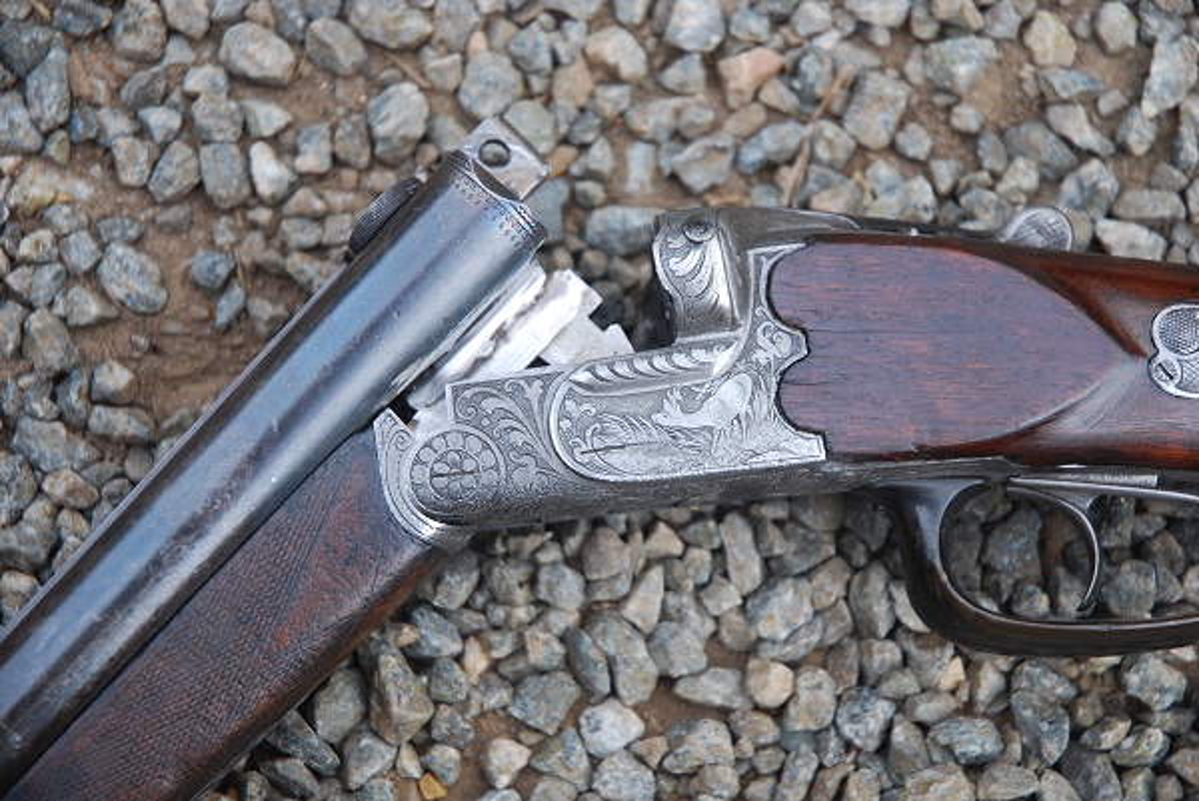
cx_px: 600
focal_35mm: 105
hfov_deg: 19.4
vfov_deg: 13.1
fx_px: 3500
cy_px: 400
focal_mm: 70
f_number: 4.5
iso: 200
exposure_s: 1/125
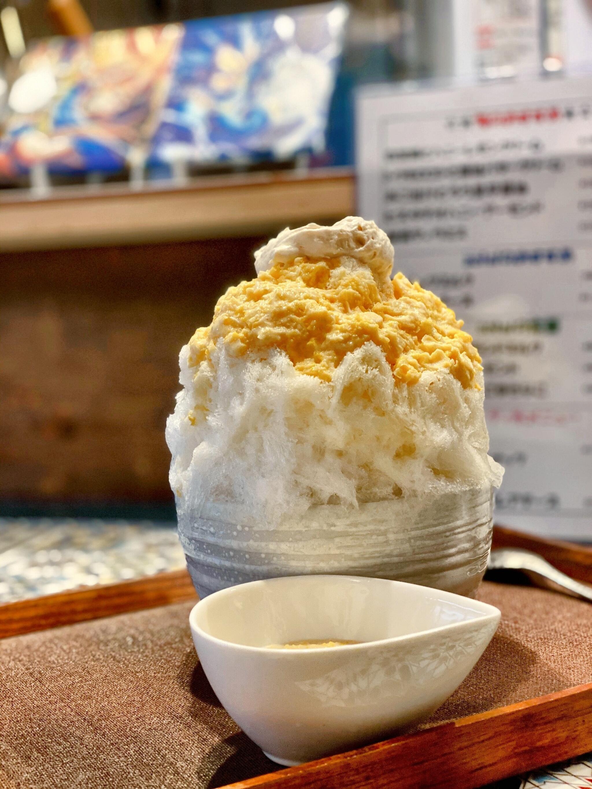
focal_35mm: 52
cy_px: 394
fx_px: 1186
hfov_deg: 28.0
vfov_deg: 36.8
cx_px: 296
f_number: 2
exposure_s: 1/33
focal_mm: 6
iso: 200
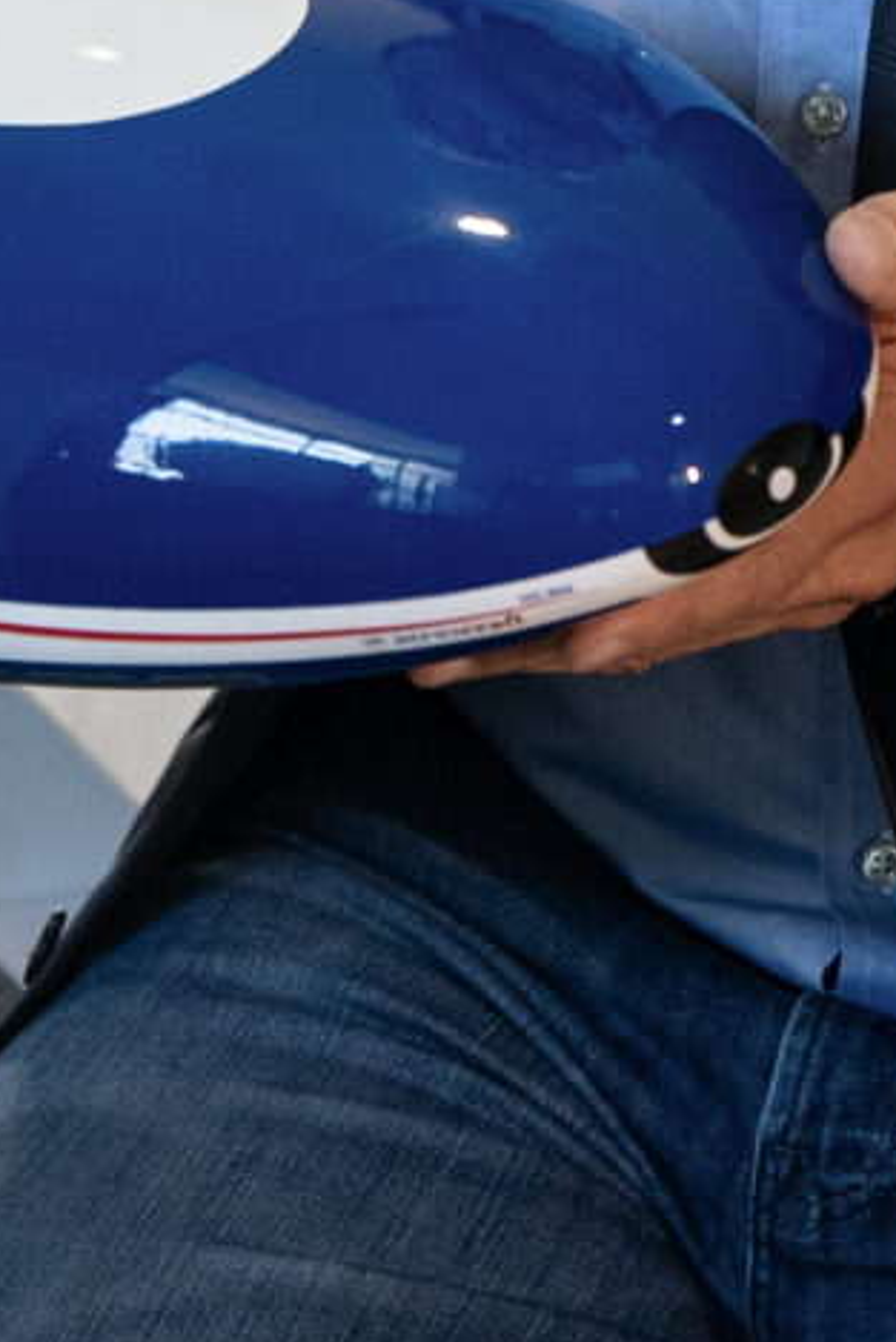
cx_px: 469
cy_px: -292
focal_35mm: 550
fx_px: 20517
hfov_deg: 2.5
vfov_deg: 3.7
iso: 1000
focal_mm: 126
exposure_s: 1/160
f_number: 3.5
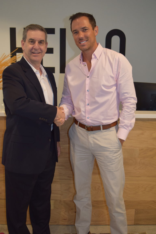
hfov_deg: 29.9
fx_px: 292
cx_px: 78
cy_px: 117
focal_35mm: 45
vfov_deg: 43.6
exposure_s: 1/100
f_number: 4.2
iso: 800
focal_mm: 30
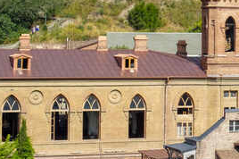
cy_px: 8
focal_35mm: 161
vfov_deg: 8.5
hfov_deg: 11.6
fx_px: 1068
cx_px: 467
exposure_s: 1/450
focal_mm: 23
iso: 200
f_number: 8
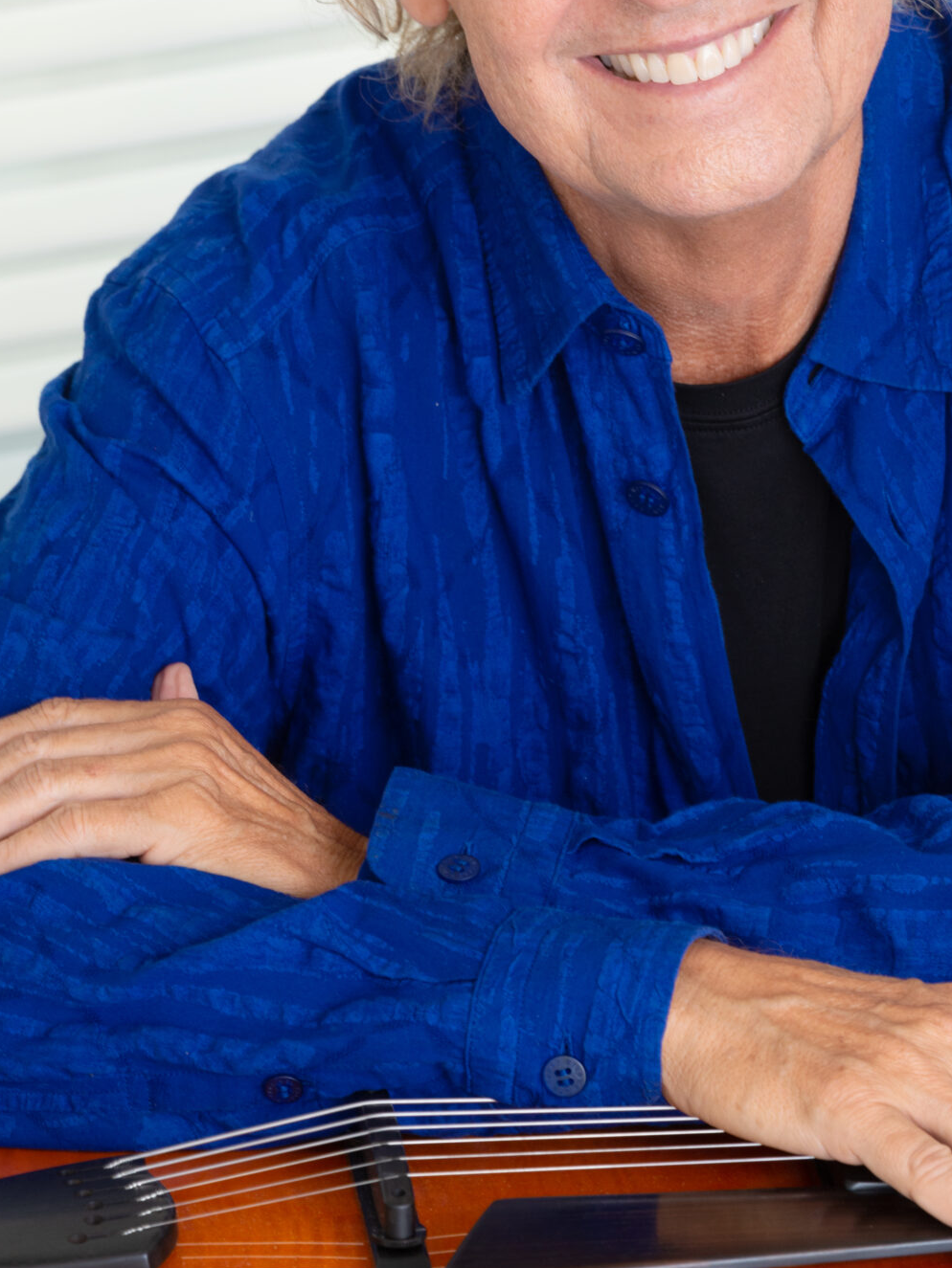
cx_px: 706
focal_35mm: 223
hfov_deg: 6.7
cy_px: 469
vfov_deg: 8.9
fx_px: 8176
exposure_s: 1/100
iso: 400
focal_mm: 120
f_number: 9
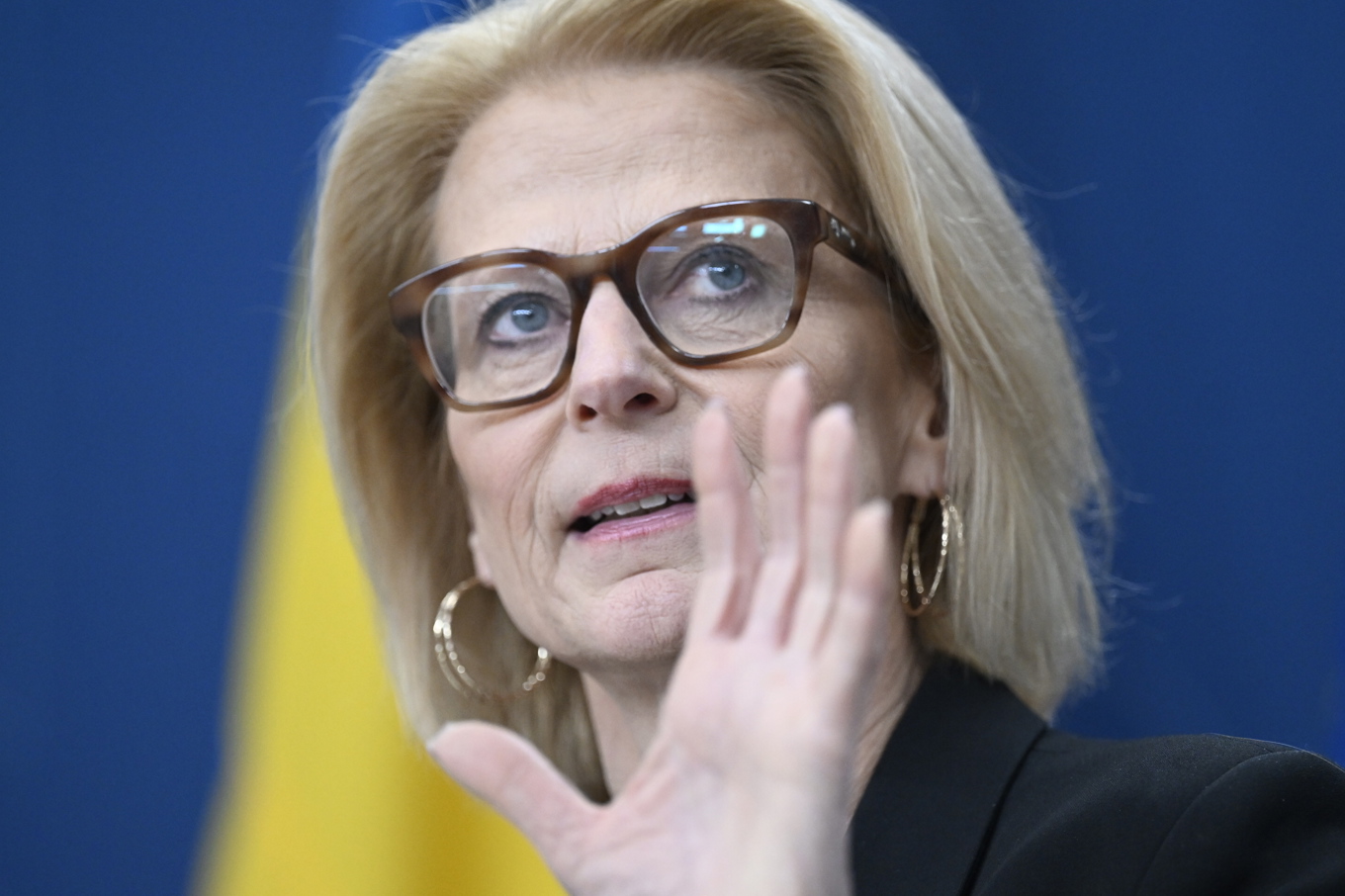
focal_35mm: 200
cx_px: 672
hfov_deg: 10.3
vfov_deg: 6.9
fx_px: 7470
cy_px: 448
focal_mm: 200
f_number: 2.8
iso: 2500
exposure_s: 1/800
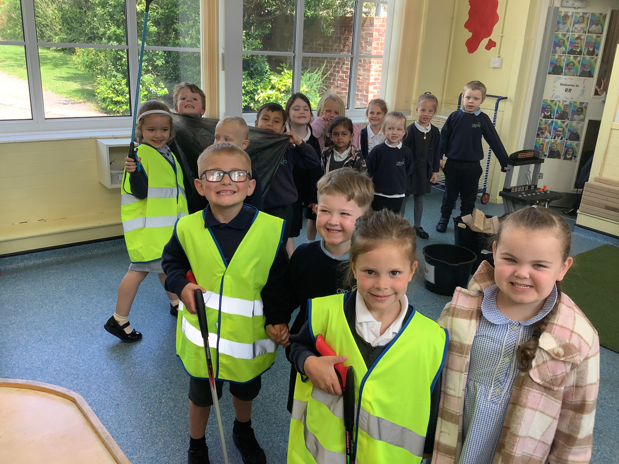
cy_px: 232
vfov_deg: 45.4
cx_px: 310
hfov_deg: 58.4
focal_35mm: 31
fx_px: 554
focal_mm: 3.3
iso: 50
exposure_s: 1/100
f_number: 2.4
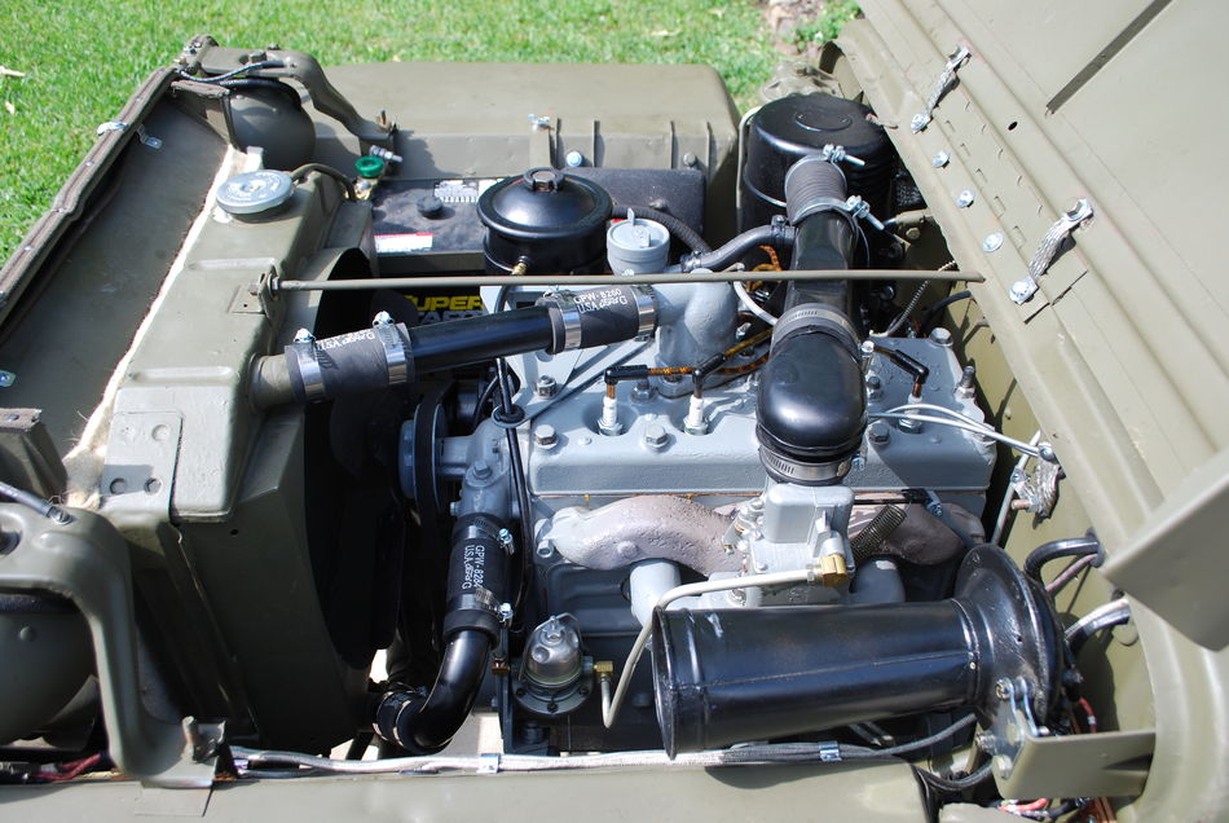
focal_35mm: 30
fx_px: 1025
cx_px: 614
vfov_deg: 43.7
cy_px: 412
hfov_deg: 61.9
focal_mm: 20
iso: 125
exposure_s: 1/125
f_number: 5.6
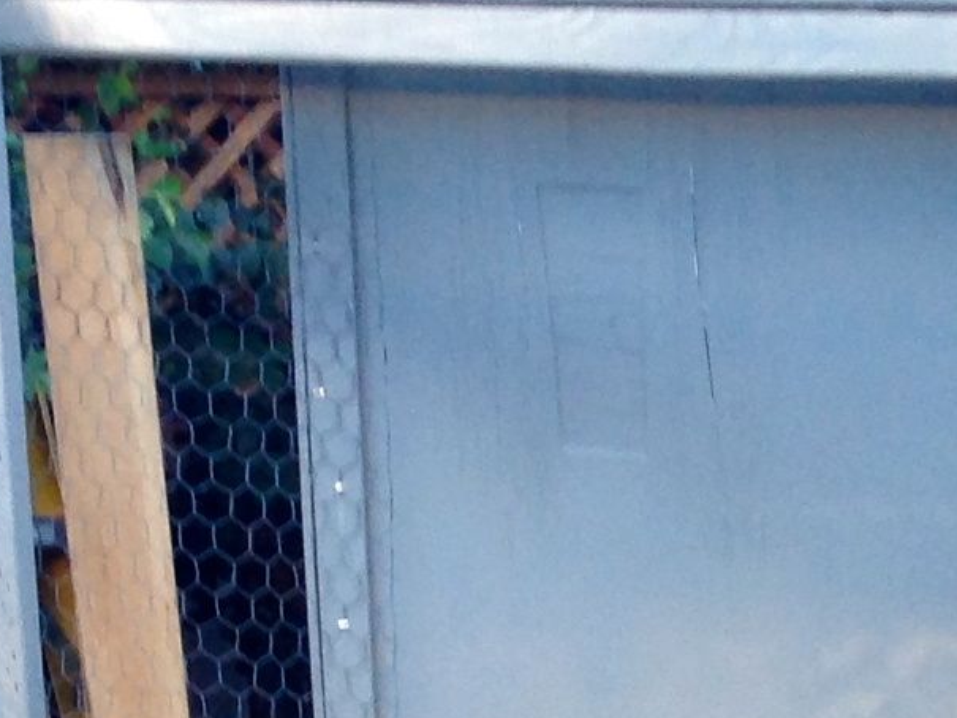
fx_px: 4922
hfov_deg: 10.8
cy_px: 1857
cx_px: 1318
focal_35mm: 178
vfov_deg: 7.6
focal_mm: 4.12
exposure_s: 1/24
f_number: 2.4
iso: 50
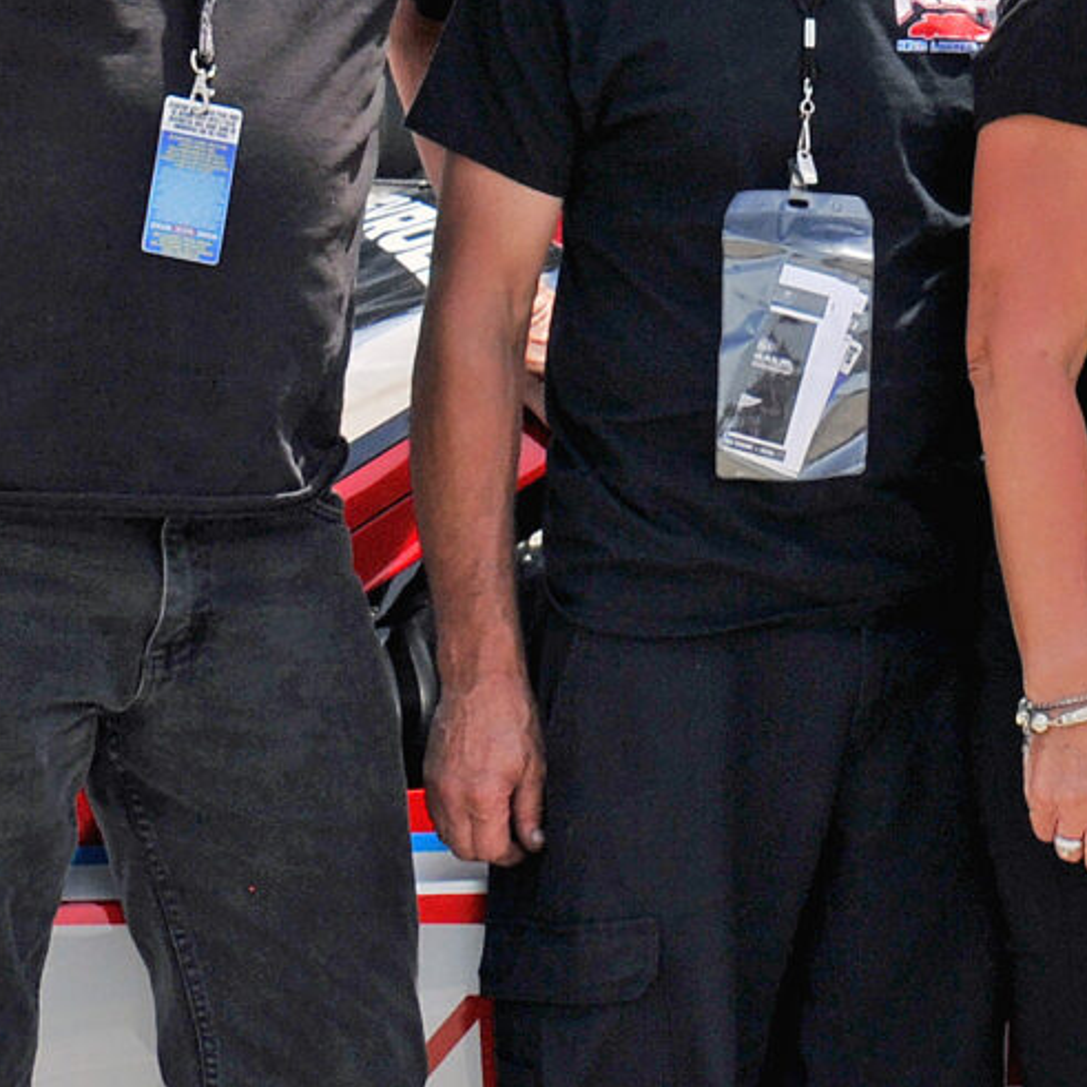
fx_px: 7070
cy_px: 297
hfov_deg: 8.7
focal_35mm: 199
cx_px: 1346
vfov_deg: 8.8
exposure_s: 1/400
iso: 250
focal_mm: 30
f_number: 10
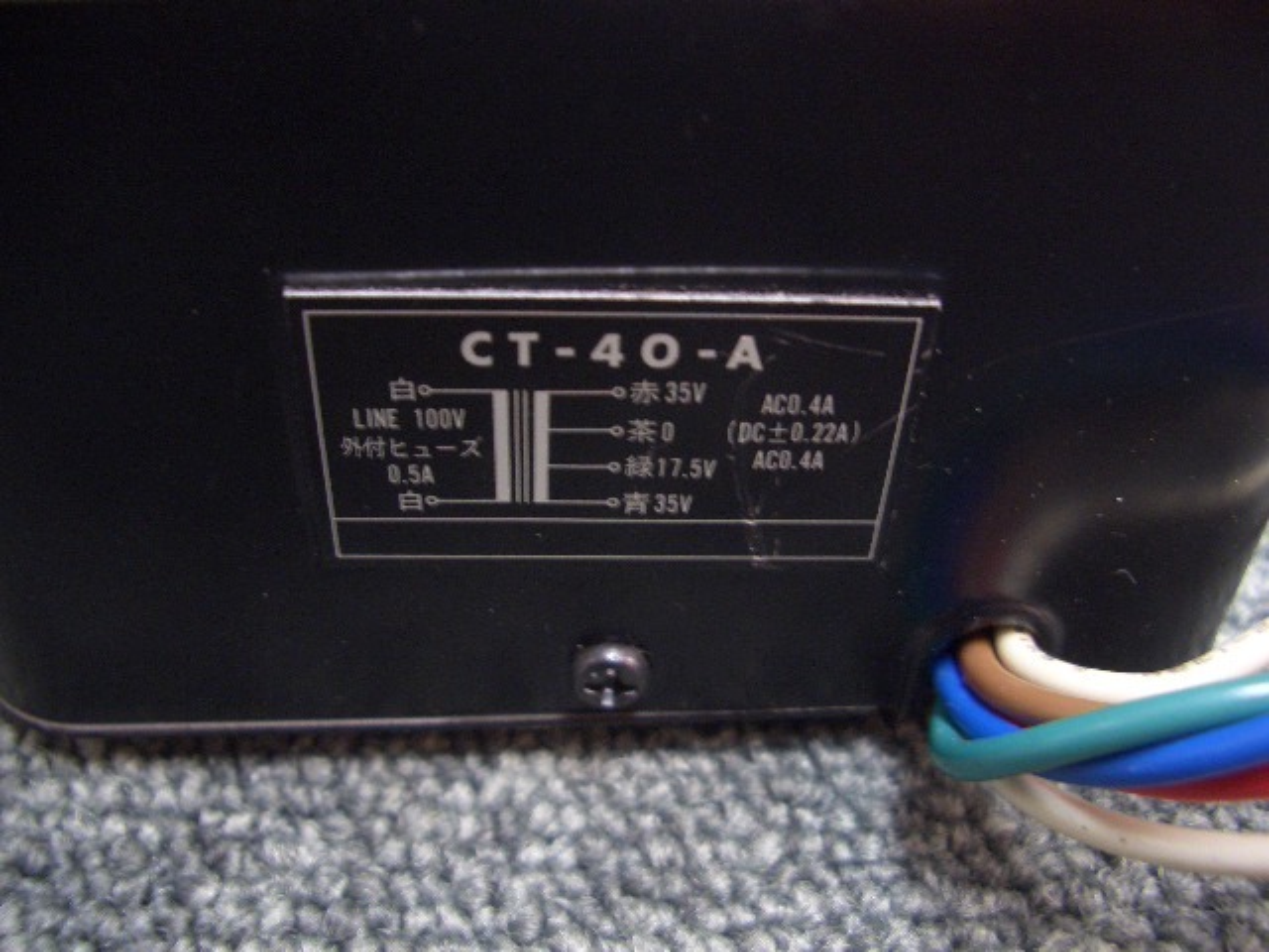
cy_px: 476
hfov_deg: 52.6
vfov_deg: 40.7
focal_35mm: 35
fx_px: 1283
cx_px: 634
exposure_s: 1/8
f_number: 2.6
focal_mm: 5.8
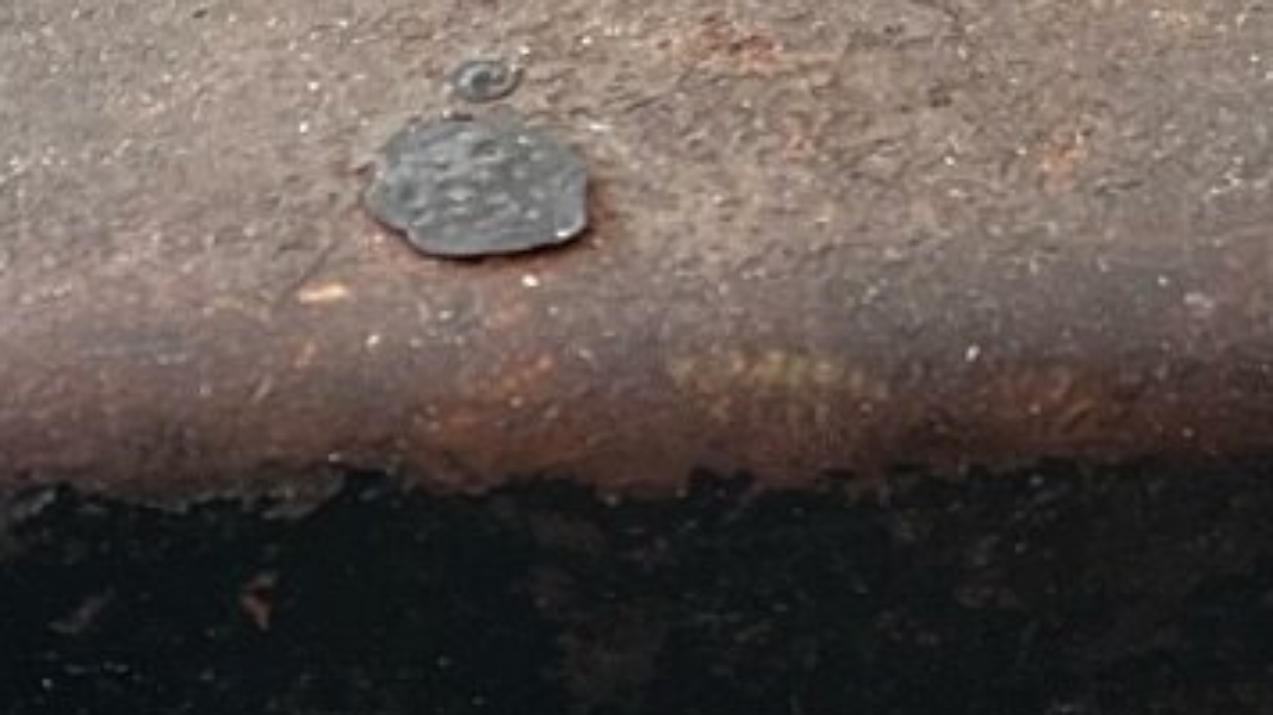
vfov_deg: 7.4
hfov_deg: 12.8
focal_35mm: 163
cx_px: -358
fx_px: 5500
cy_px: 567
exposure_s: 1/121
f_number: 1.5
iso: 64
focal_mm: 5.7
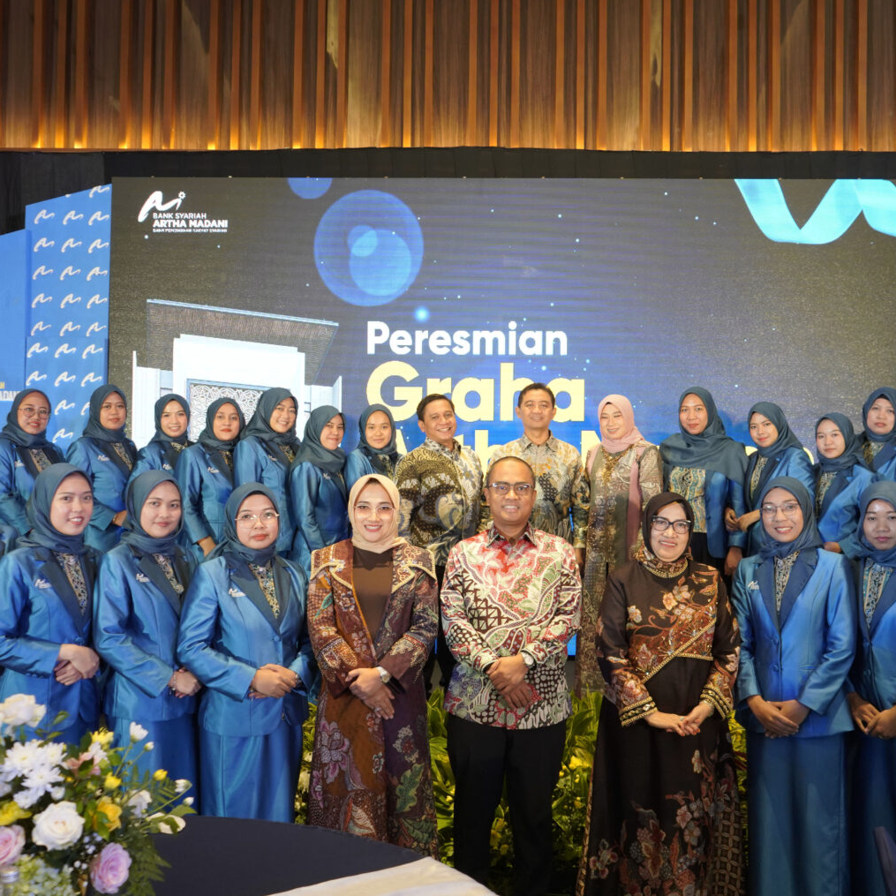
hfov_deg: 46.0
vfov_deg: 46.0
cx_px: 502
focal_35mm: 36
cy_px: 450
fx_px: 1054
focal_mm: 28
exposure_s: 1/60
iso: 2000
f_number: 5
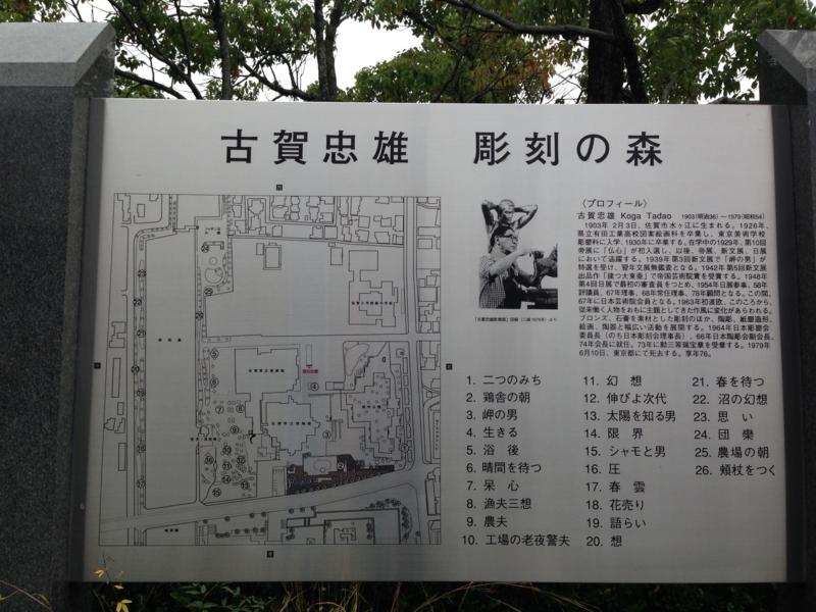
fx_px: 778
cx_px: 408
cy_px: 306
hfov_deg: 55.4
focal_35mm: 33
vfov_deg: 42.9
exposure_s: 1/130
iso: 50
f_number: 2.4
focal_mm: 4.12
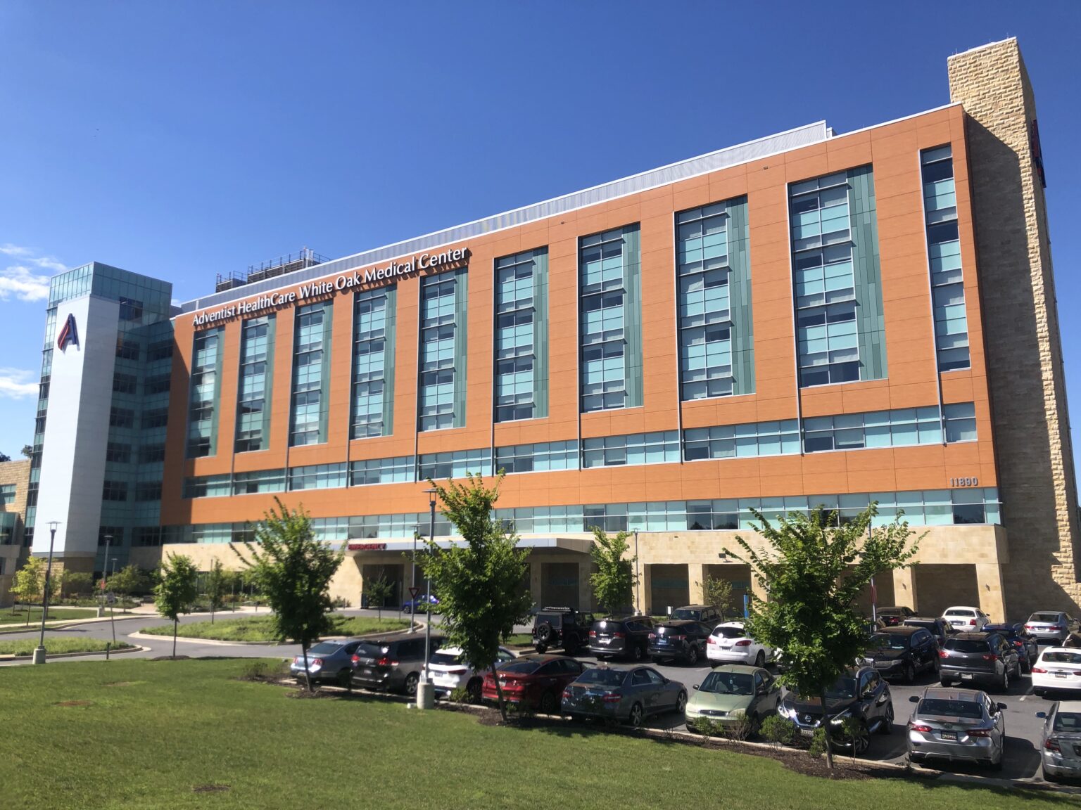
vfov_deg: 49.7
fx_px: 874
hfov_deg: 63.4
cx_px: 540
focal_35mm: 28
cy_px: 405
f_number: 1.8
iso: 20
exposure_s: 1/2114
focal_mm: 3.99
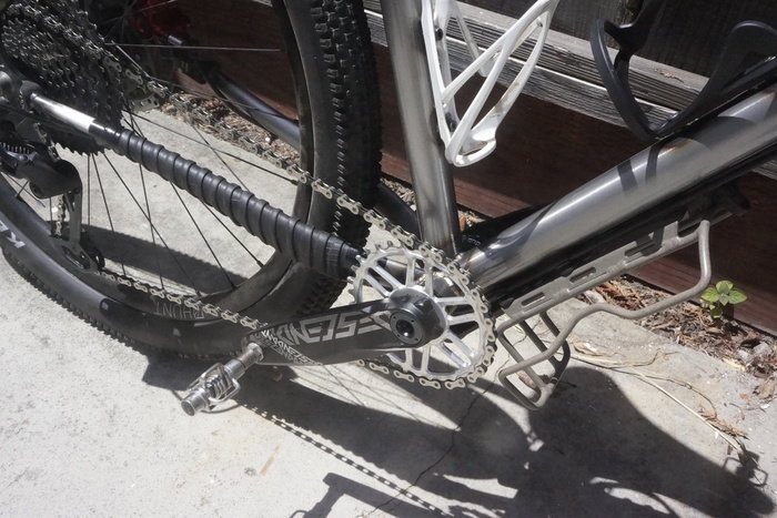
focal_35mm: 36
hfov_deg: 53.1
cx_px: 388
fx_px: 777
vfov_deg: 36.9
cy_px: 259
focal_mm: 24
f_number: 14
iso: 6400
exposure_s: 1/3200
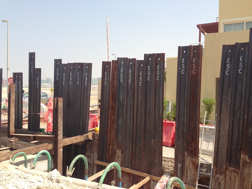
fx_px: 240
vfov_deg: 42.9
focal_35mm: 33
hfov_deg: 55.4
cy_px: 94
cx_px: 126
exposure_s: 1/1130
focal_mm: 4.13
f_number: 2.4
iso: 50
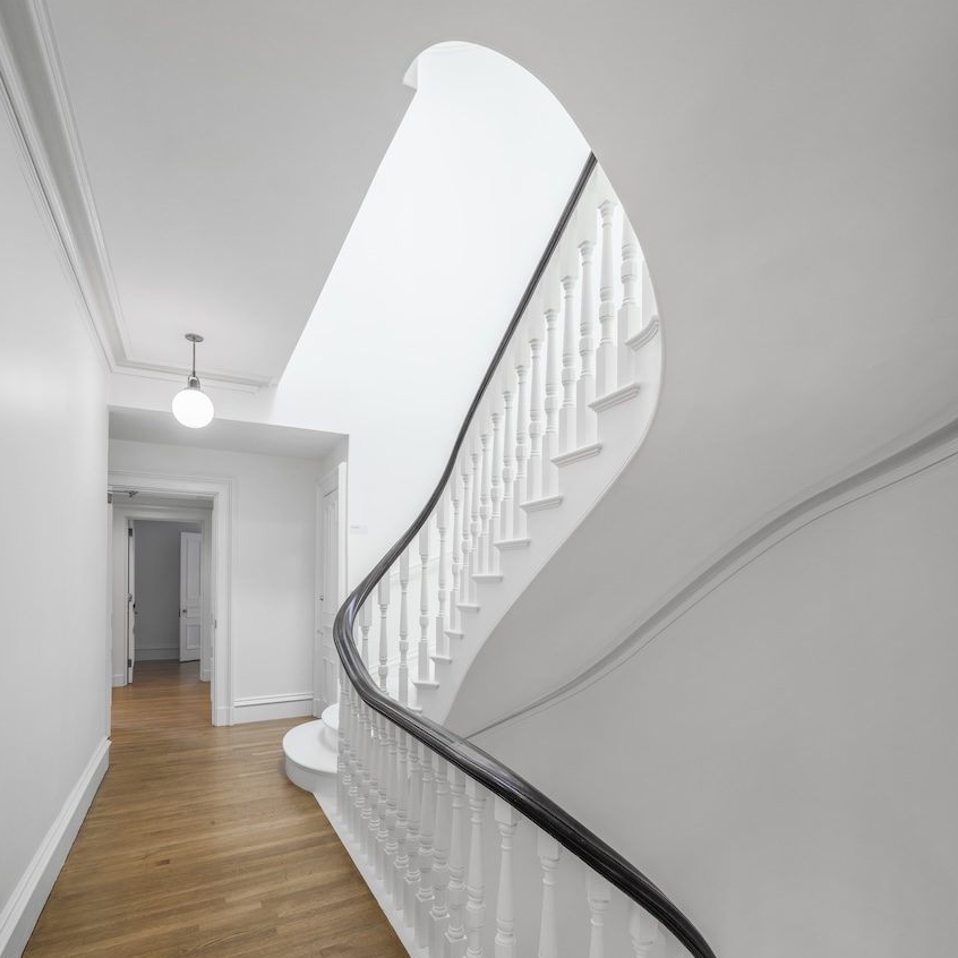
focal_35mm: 18
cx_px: 480
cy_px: 583
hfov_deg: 80.7
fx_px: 564
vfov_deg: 79.6
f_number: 8
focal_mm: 14
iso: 100
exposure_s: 1/10
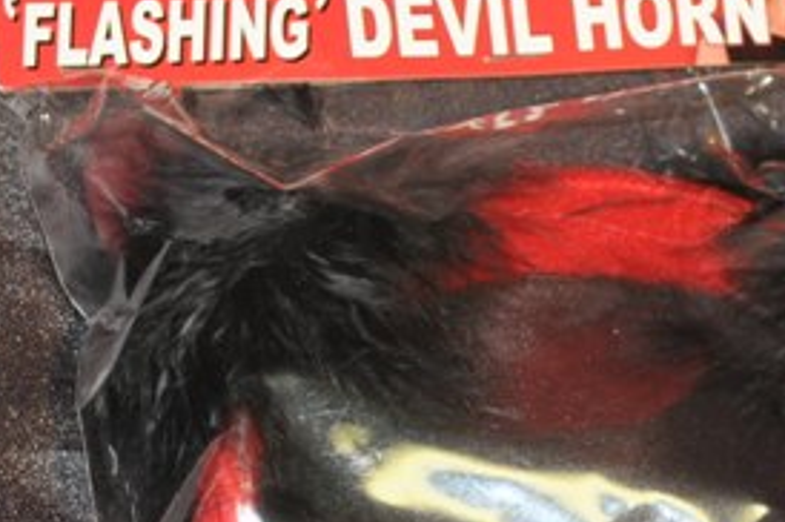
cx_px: 605
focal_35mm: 175
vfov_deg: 7.8
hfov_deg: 11.7
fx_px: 3811
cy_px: 492
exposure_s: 1/60
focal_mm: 40
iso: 800
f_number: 5.3
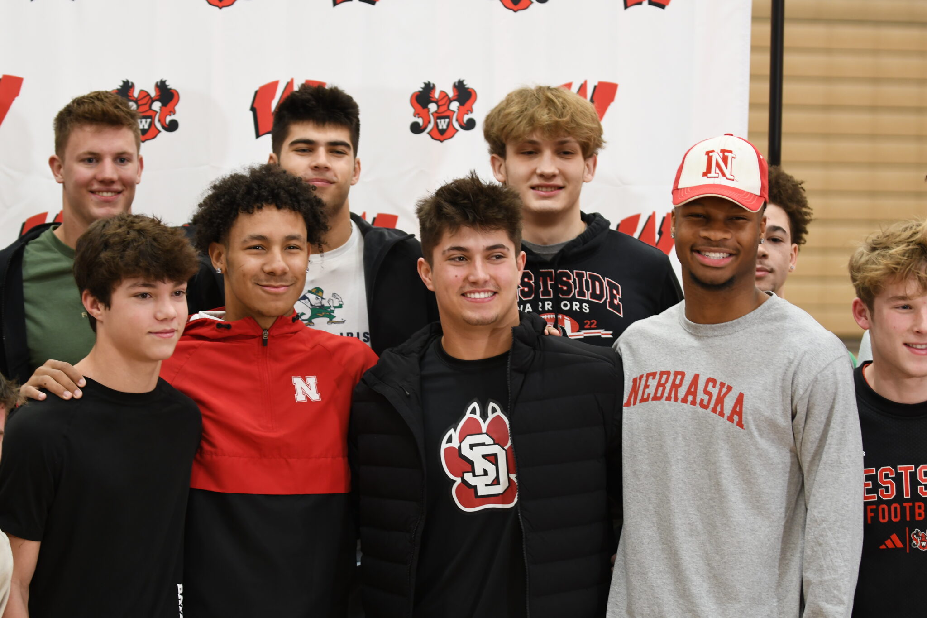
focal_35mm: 112
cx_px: 464
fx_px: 2884
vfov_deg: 12.2
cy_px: 309
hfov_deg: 18.3
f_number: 2.8
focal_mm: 75
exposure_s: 1/50
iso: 640
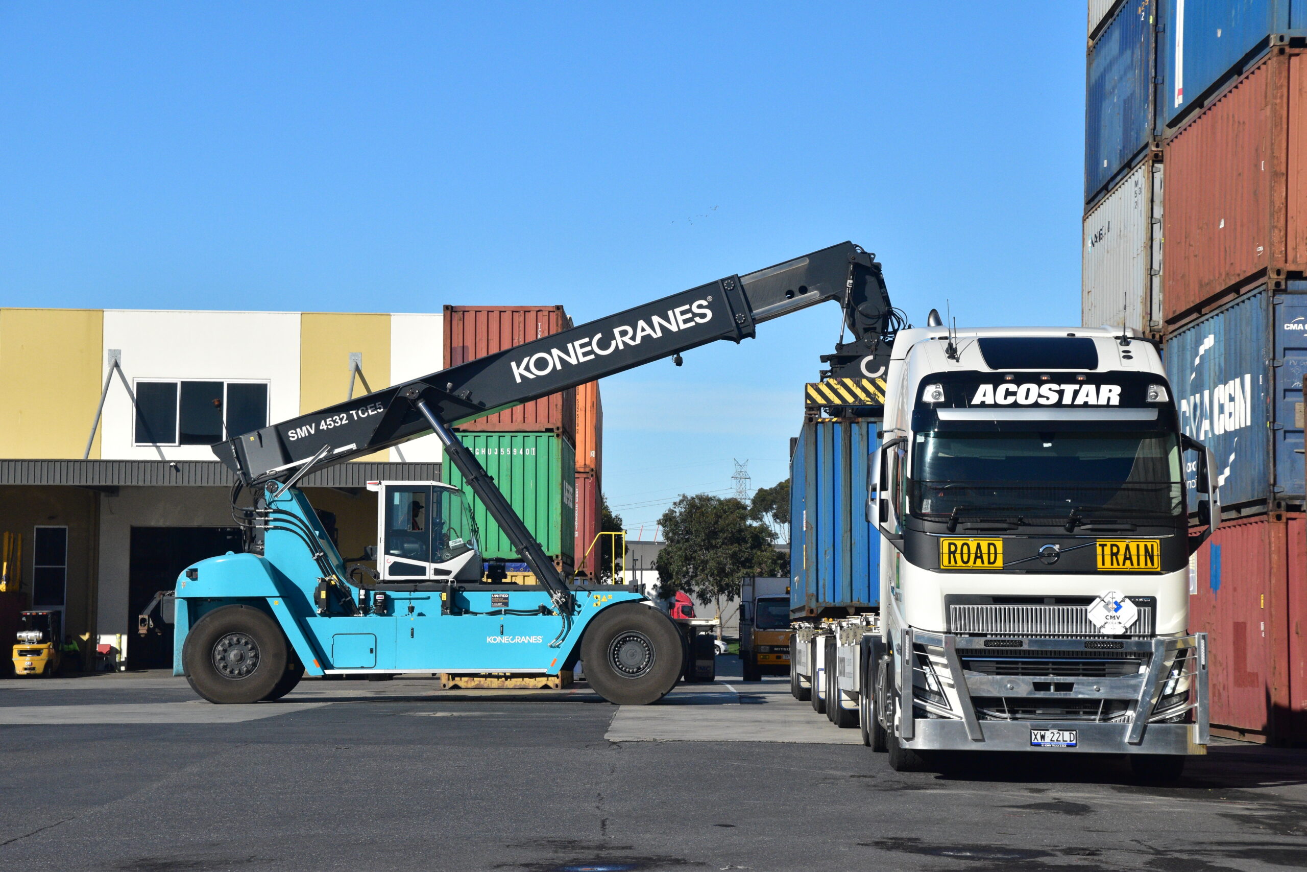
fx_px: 2832
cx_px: 654
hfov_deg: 26.0
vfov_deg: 17.5
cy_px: 436
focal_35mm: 78
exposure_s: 1/2000
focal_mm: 52
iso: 1400
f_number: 7.1
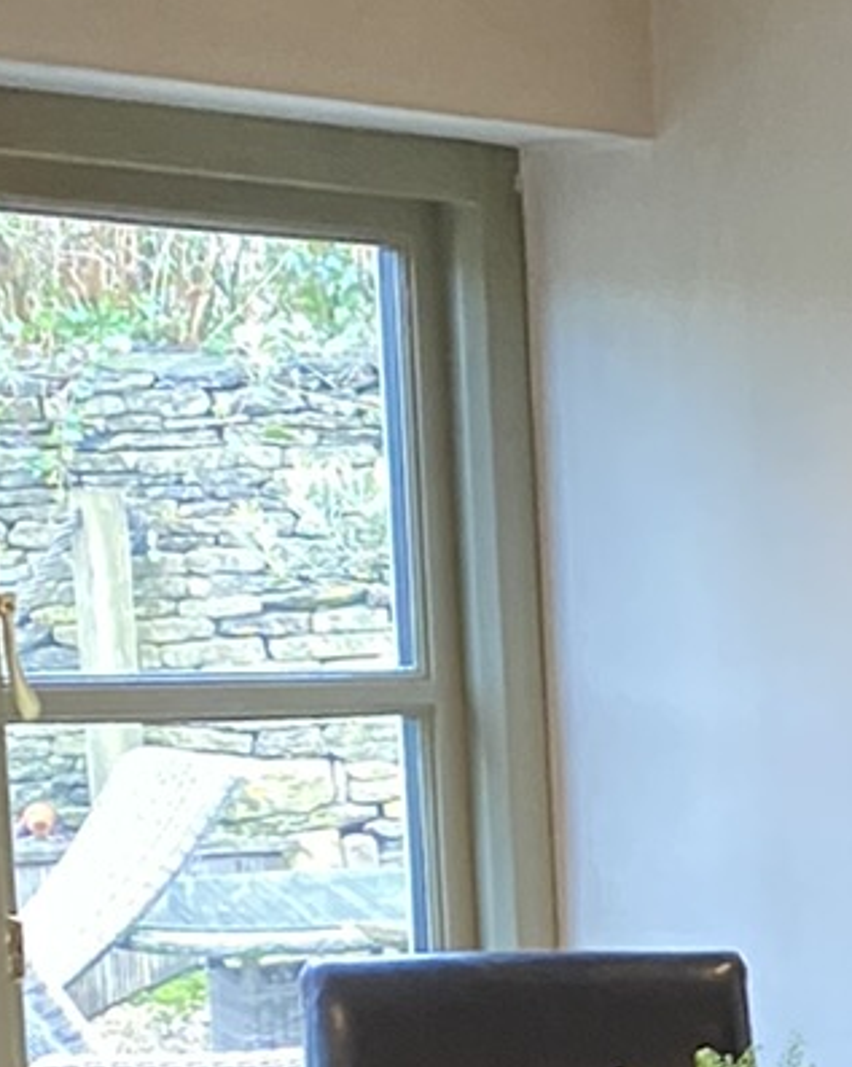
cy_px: 1484
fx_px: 4134
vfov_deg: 14.0
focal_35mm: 131
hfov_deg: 10.5
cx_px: 1857
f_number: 1.8
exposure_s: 1/33
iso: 500
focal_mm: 4.25
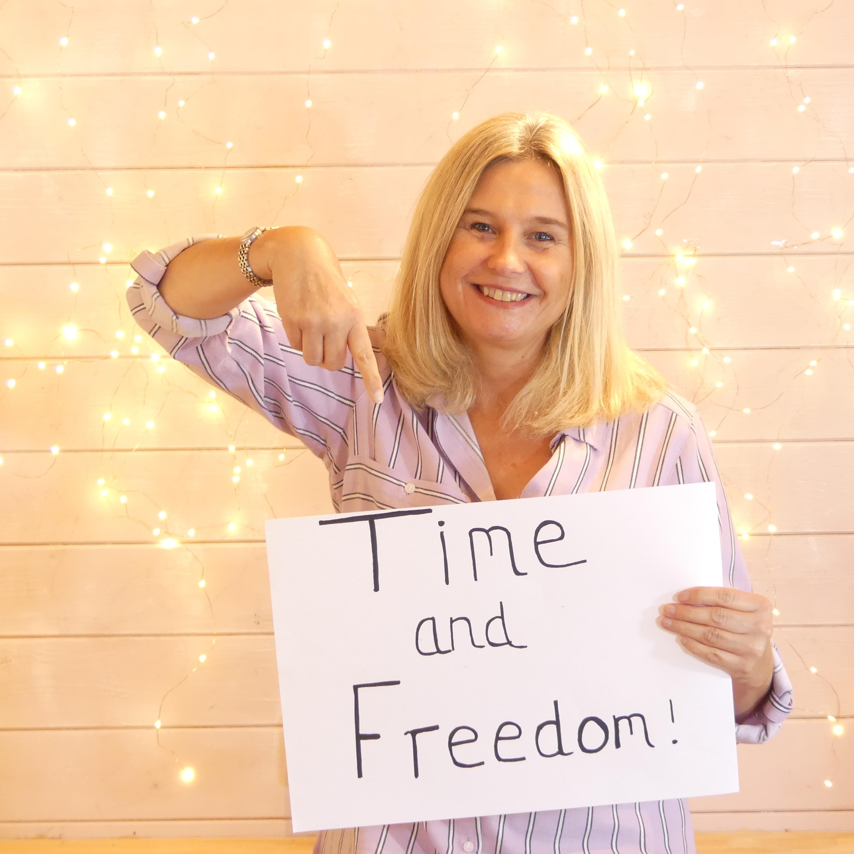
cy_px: 429
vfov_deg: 14.4
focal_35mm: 121
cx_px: 500
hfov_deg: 14.4
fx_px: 3377
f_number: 2.8
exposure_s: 1/40
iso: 400
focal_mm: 18.3
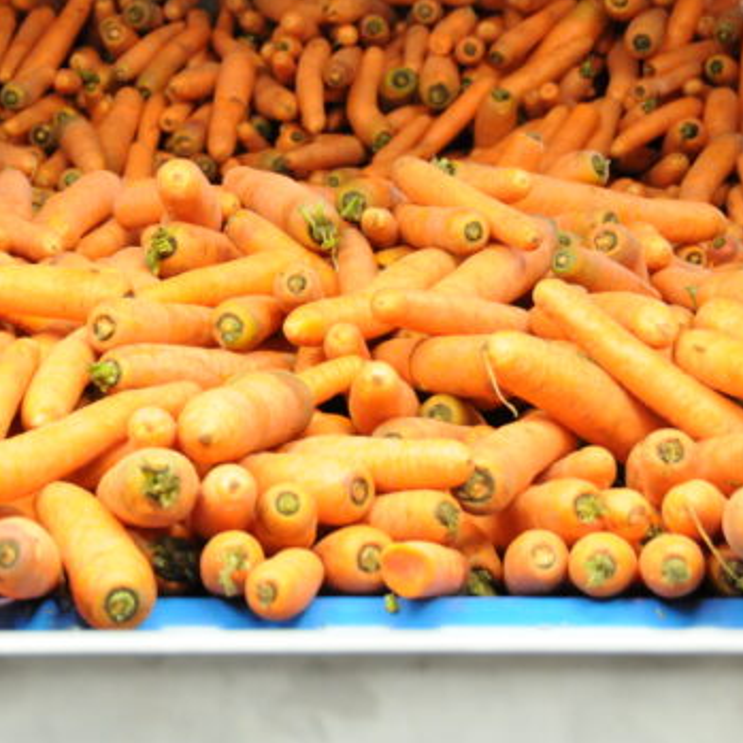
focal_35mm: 101
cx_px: 202
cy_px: 270
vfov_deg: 17.2
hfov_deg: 17.1
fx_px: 2453
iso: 2000
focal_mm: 36
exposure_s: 1/80
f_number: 5
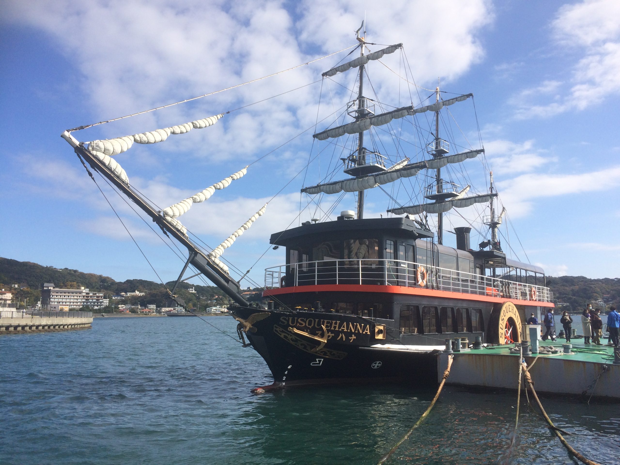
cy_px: 232
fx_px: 519
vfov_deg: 48.2
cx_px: 310
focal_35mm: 29
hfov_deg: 61.7
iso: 32
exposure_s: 1/2053
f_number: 2.2
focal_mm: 4.15
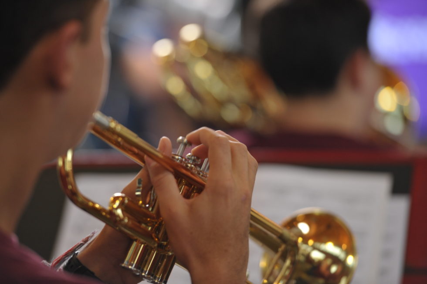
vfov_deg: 7.4
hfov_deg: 11.1
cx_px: 214
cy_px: 142
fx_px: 2193
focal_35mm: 185
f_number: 2.8
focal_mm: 185
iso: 1250
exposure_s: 1/200
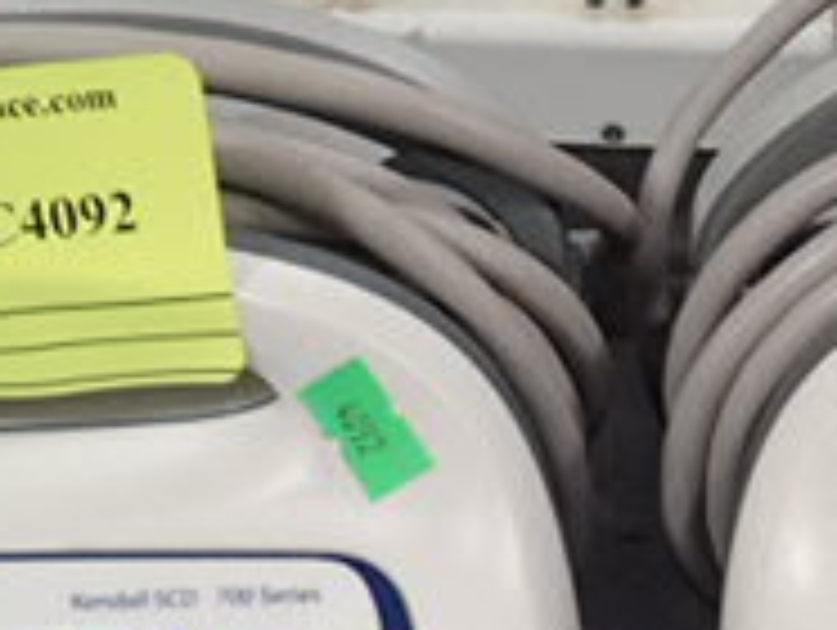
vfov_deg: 16.8
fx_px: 2082
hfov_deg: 22.3
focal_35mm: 86
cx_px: 729
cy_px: 662
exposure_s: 1/30
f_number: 2
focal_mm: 4.5
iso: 250
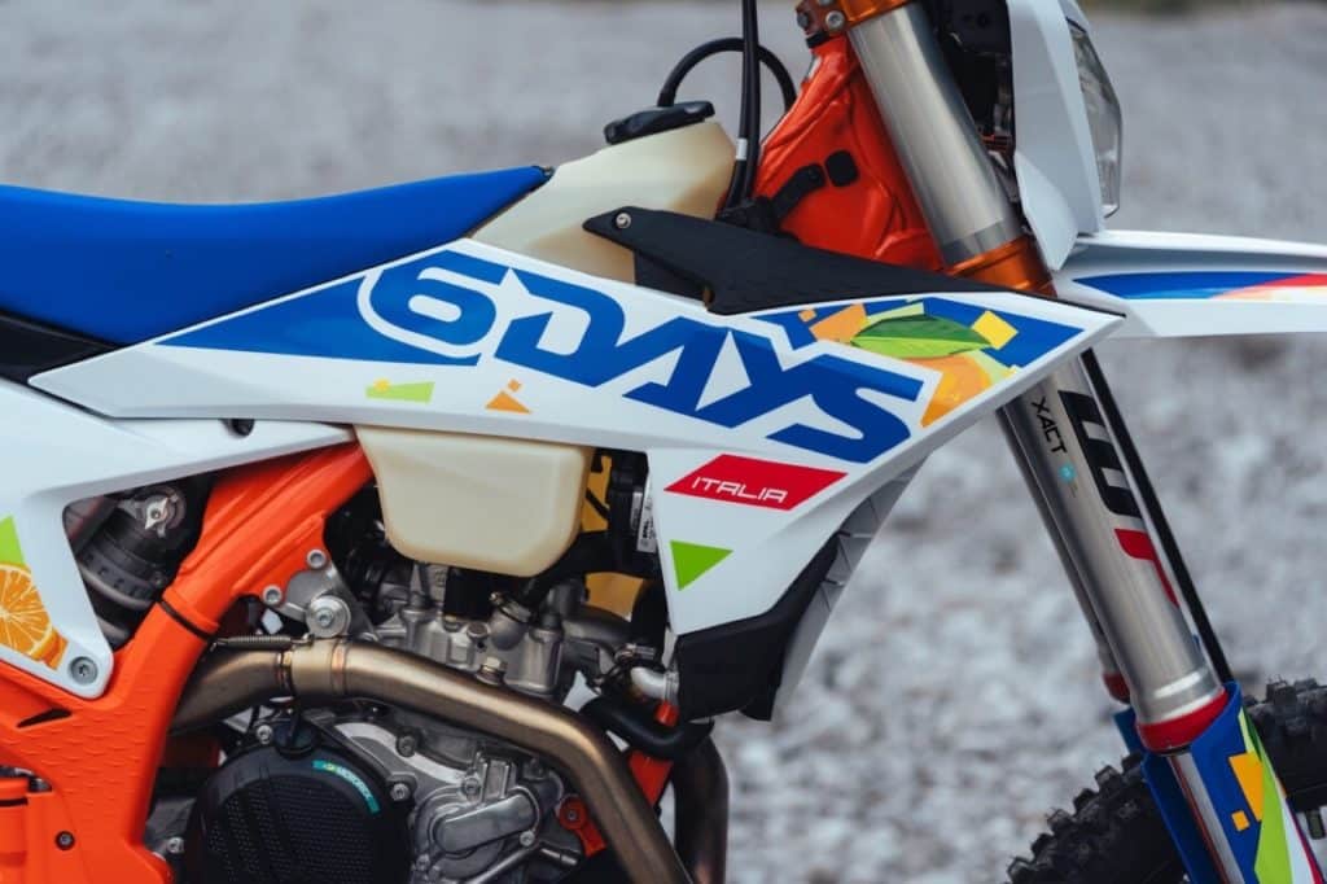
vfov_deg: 19.4
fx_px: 2579
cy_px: 442
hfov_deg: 28.9
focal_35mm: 70
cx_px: 664
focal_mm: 70
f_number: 2.8
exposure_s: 1/2000
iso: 125
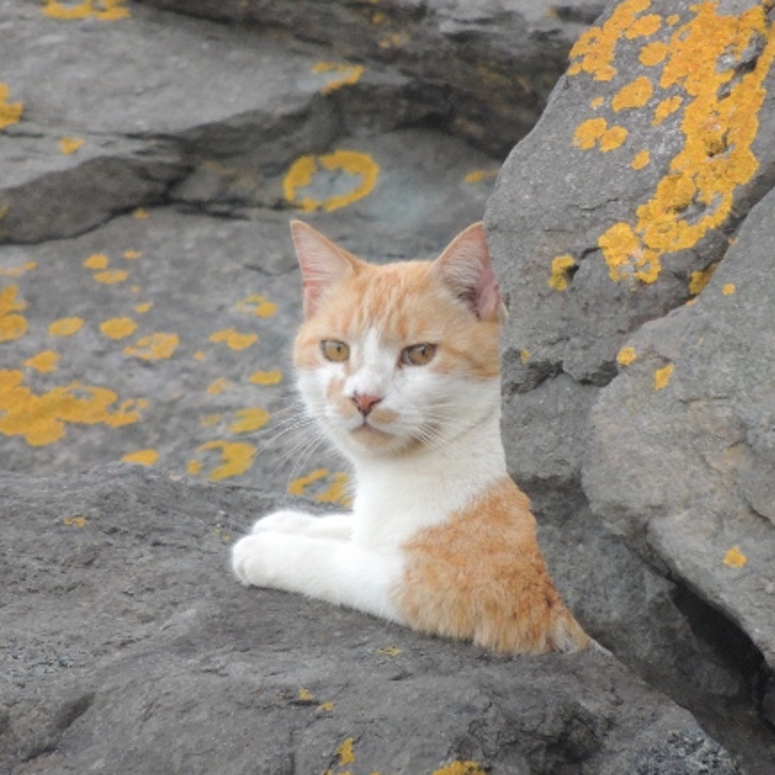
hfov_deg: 1.5
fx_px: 29990
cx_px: 346
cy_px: 388
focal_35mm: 1184
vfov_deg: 1.5
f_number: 5.9
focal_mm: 180
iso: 1600
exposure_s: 1/200
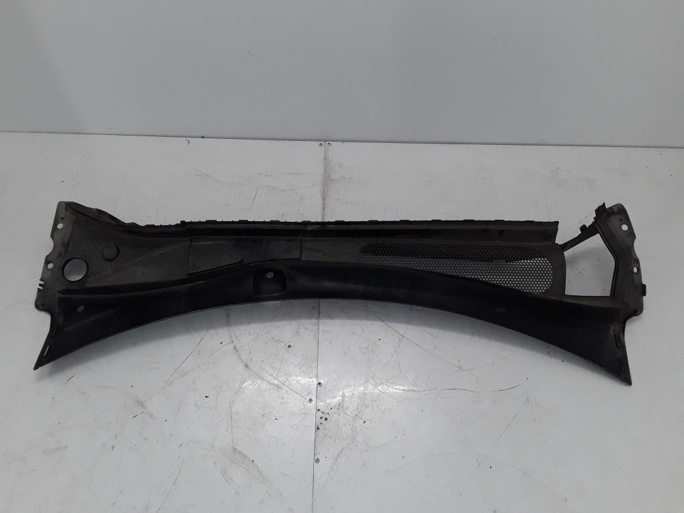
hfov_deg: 65.3
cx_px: 342
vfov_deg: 51.4
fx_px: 534
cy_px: 256
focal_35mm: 27
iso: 50
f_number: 1.9
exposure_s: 1/50
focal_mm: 2.91
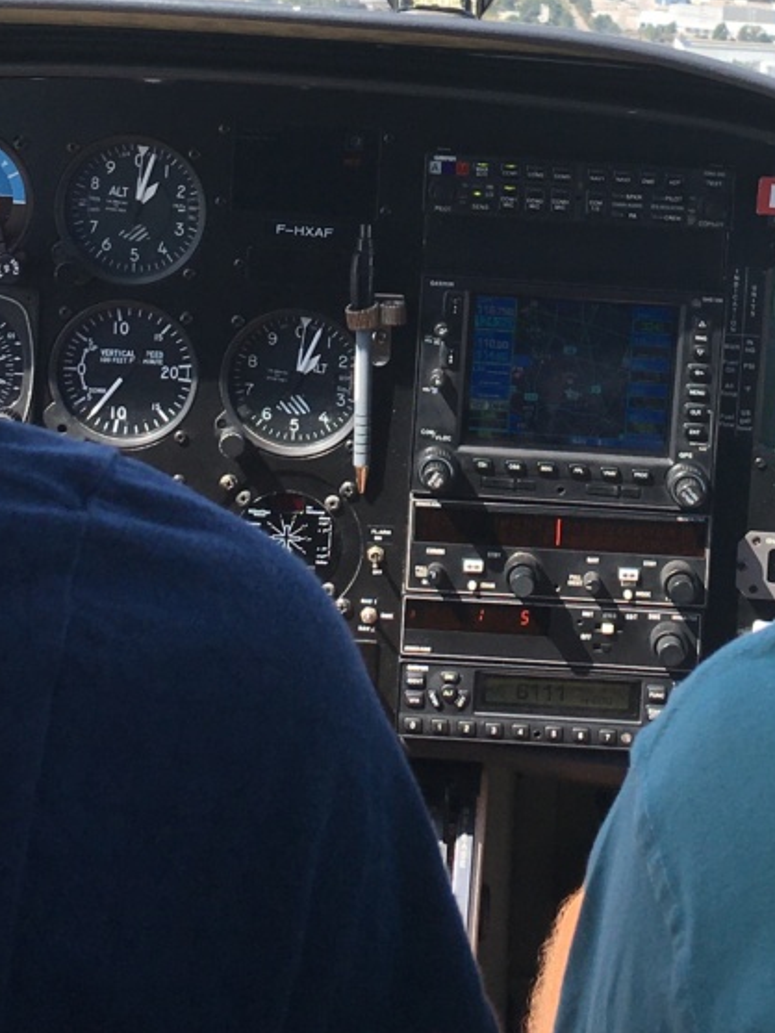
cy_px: 115
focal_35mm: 80
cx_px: 528
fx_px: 2387
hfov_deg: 18.4
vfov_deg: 23.8
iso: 25
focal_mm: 4.15
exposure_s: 1/725
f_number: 2.2
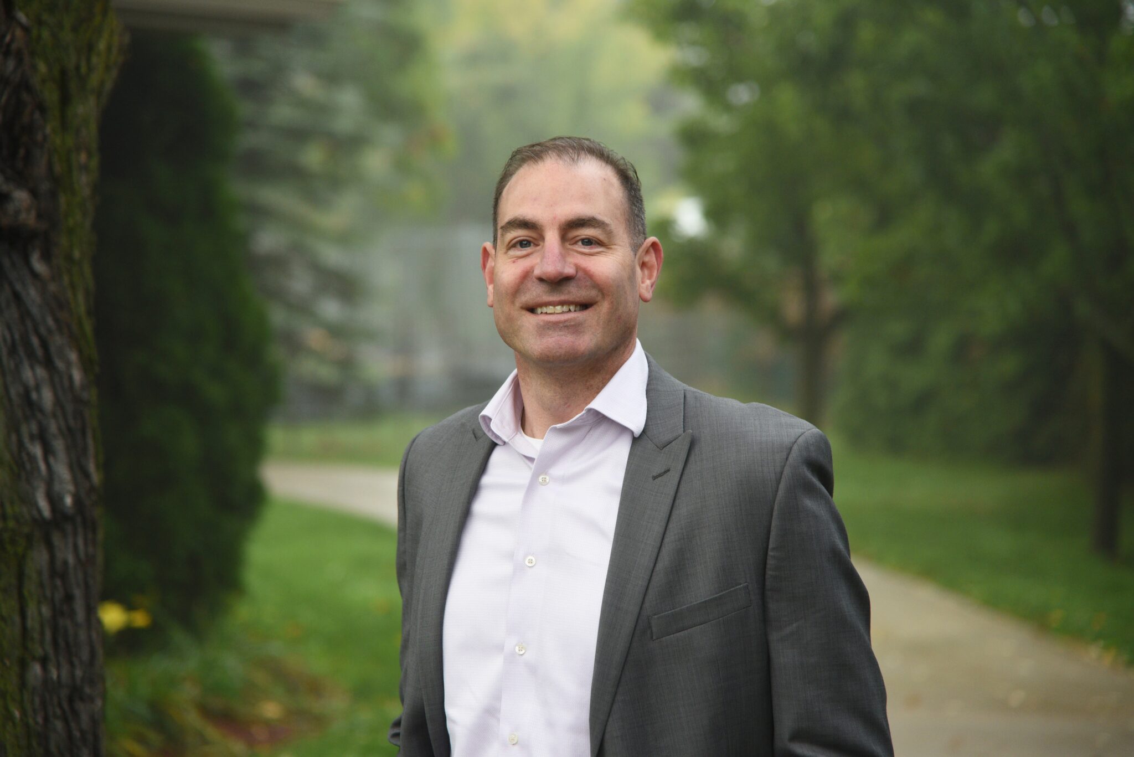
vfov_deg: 11.4
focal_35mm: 120
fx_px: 3781
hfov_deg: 17.1
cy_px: 378
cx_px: 567
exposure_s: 1/640
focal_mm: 120
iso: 800
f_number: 4.5
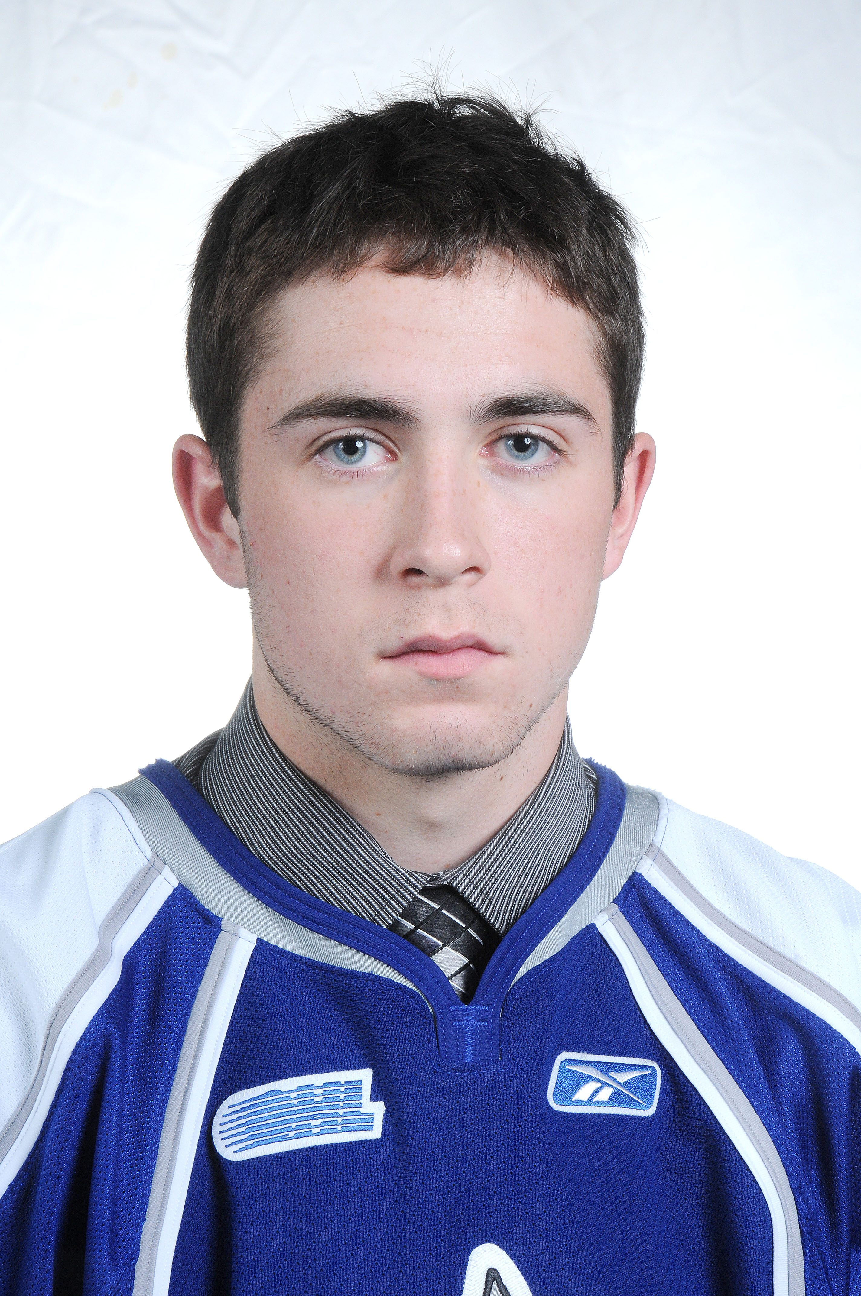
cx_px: 430
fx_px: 4424
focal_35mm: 123
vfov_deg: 16.7
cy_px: 648
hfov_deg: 11.1
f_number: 22
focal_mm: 82
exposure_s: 1/200
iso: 400
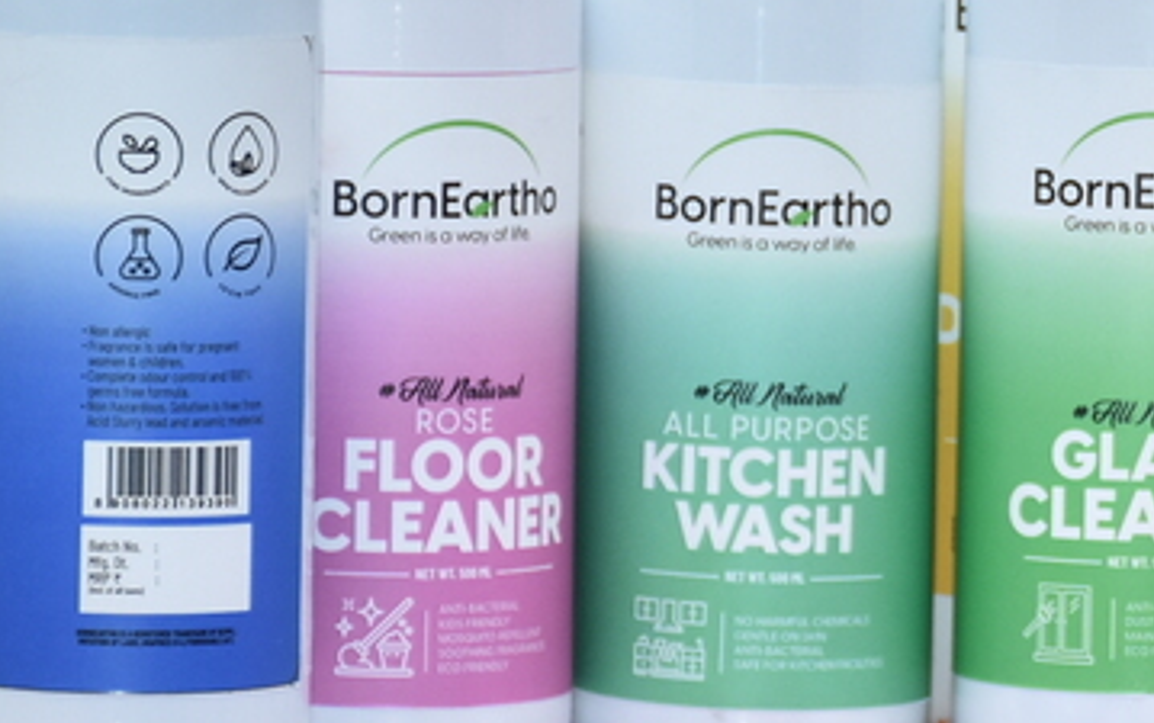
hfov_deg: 5.8
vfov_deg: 3.7
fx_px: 11287
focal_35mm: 359
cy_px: 286
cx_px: 1318
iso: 640
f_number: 5
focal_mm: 75
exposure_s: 1/125
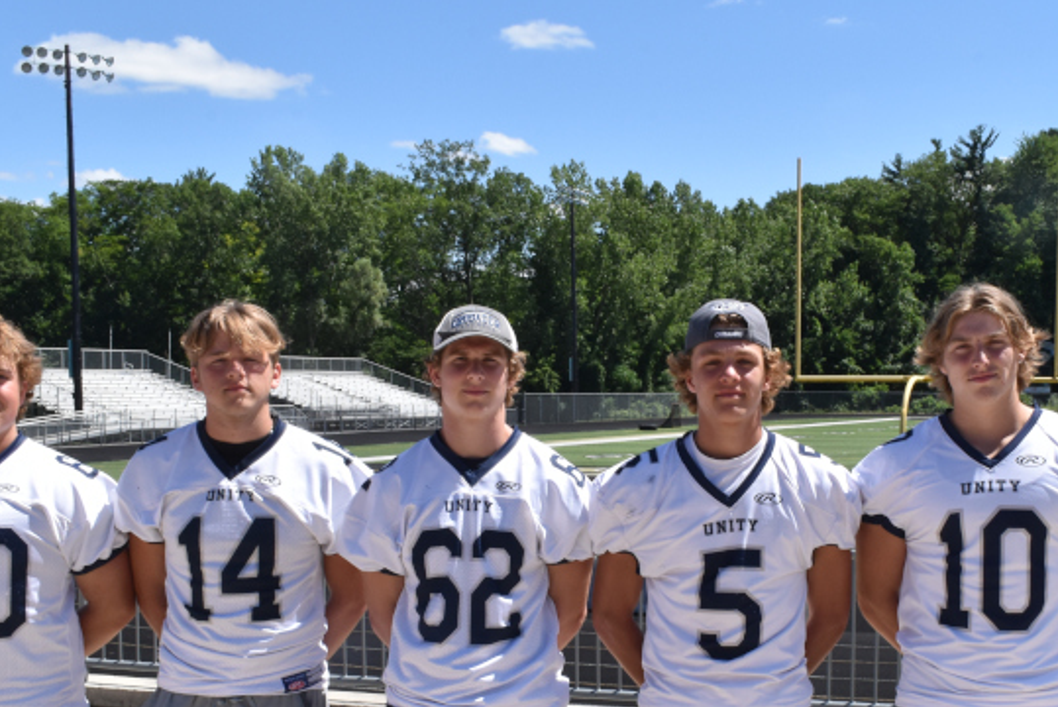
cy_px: 488
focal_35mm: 52
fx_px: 1529
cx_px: 642
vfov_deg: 25.8
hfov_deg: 38.0
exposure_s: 1/160
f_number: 25
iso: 400
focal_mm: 22
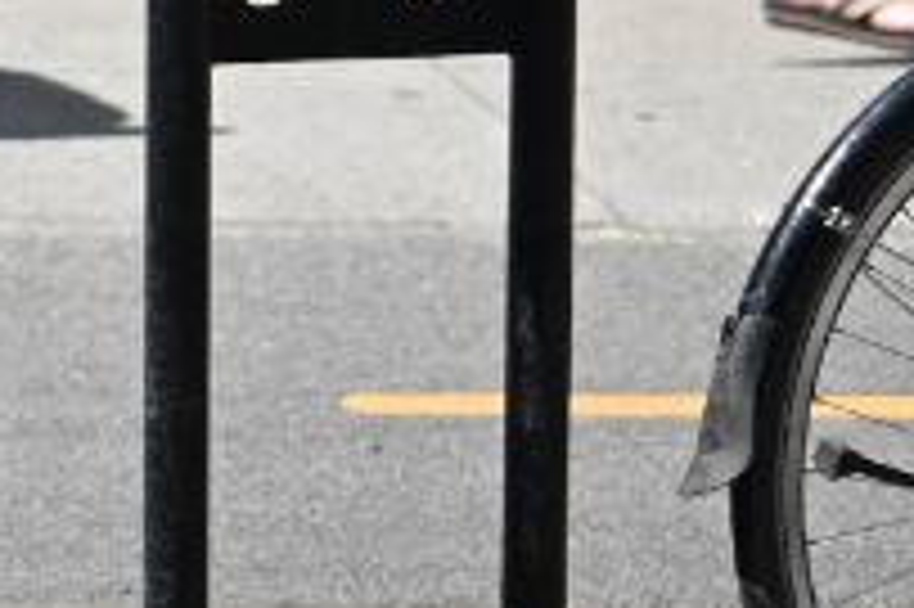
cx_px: -950
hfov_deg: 1.9
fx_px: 27042
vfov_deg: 1.3
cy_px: -770
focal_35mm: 1066
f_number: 5
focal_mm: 180
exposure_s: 1/13000
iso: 2000
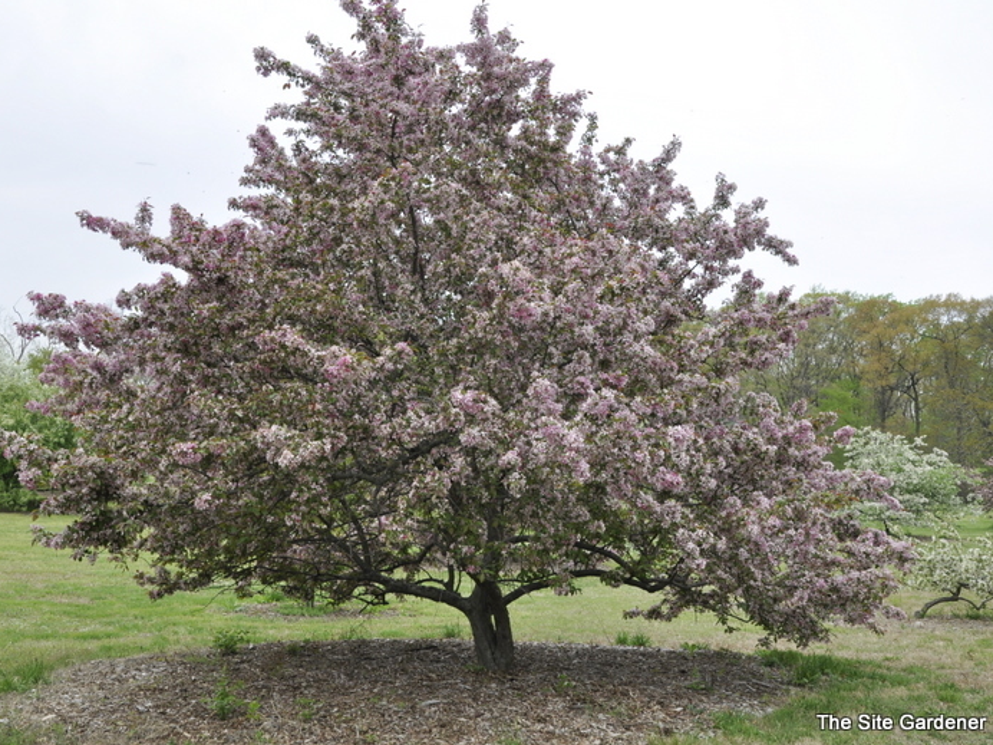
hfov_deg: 46.7
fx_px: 1147
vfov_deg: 36.0
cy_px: 376
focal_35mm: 40
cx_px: 441
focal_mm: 24
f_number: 11
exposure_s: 1/125
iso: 200
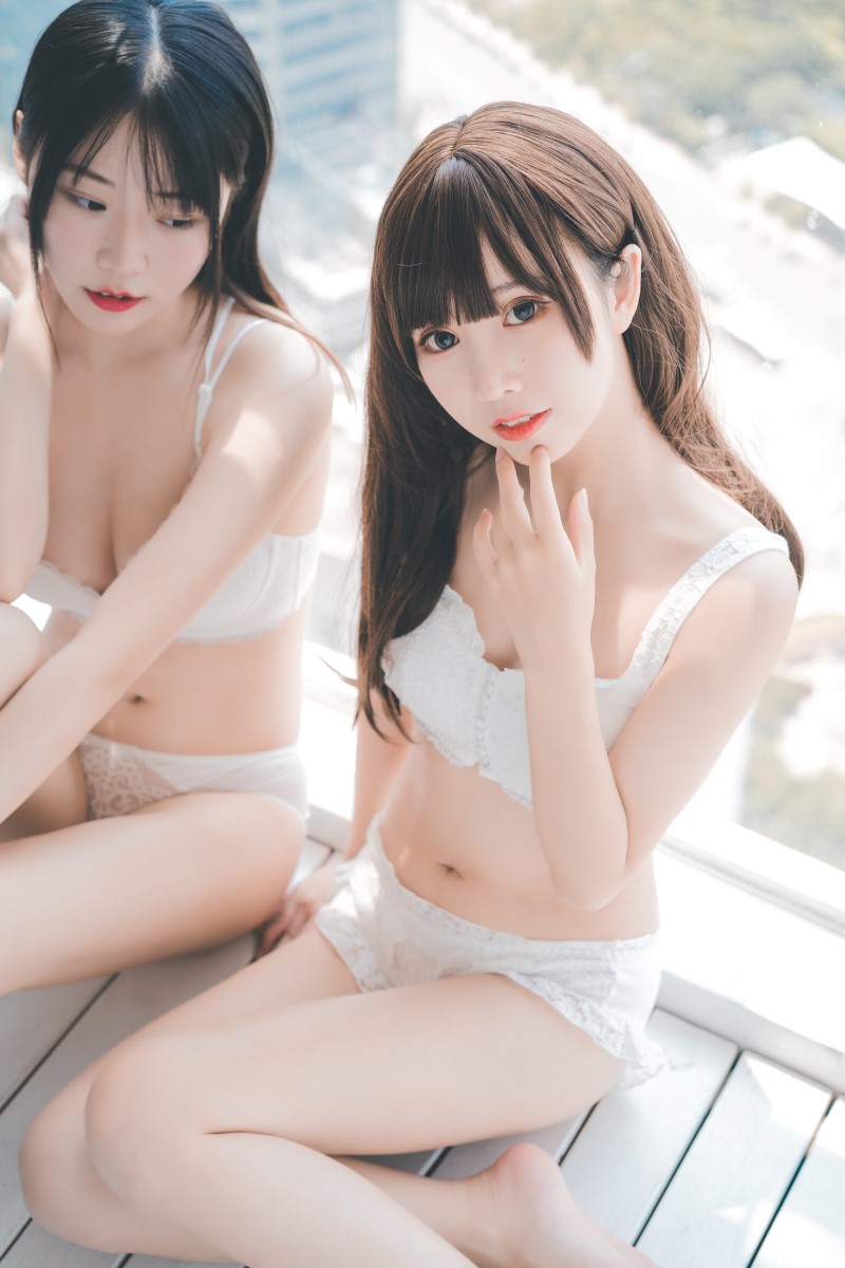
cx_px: 422
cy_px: 634
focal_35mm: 55
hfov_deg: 24.6
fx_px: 1936
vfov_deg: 36.2
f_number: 4
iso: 100
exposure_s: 1/100
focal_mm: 55
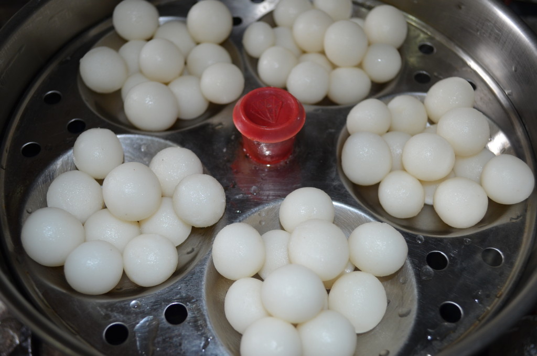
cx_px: 268
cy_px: 178
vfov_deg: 31.7
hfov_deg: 46.5
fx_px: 625
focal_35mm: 42
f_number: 4.5
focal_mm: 28
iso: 360
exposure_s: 1/60
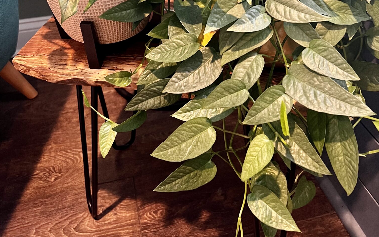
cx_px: 189
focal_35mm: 37
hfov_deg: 52.8
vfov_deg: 32.2
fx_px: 382
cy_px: 10
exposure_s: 1/60
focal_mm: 5.7
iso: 400
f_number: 1.5
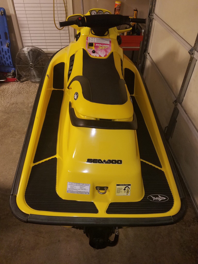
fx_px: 198
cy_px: 132
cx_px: 99
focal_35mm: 26
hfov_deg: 53.1
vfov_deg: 67.3
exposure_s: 1/60
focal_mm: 4.2
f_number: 1.7
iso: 125
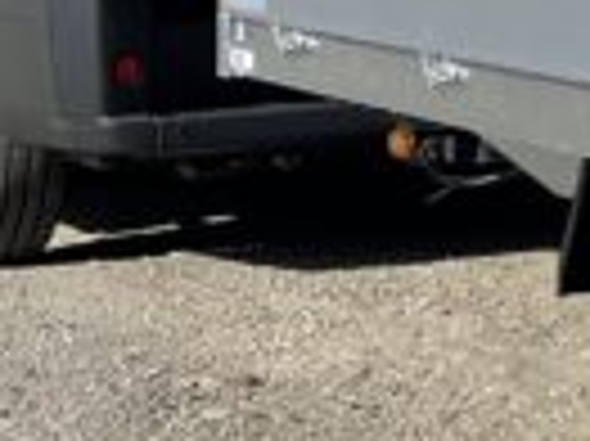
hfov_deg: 8.6
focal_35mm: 204
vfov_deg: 7.0
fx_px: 3474
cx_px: 1549
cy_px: -405
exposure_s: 1/3663
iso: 32
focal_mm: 5.1
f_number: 1.6
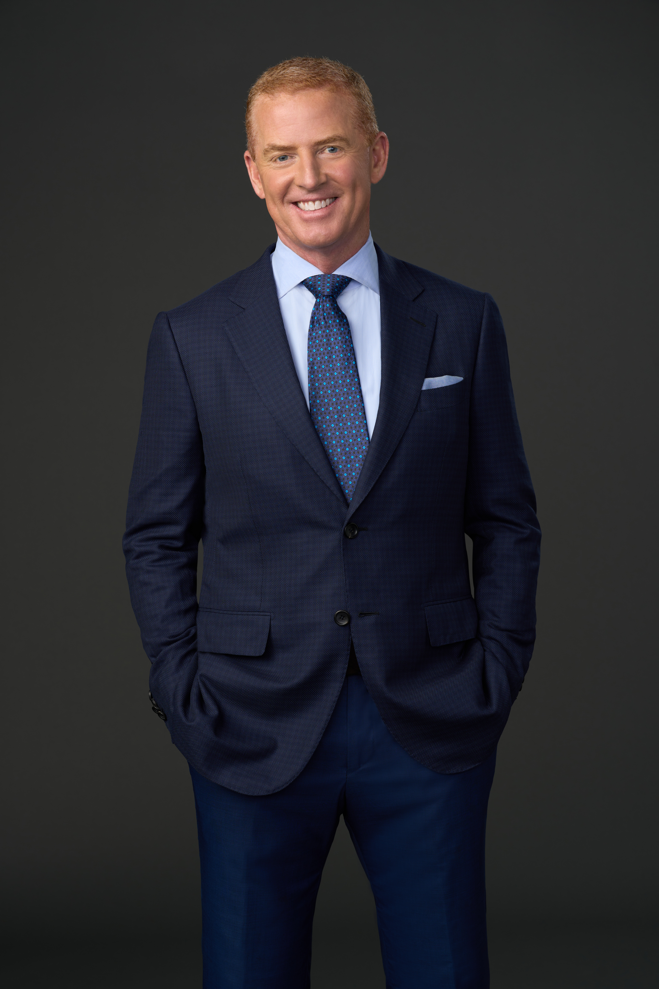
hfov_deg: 16.1
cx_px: 330
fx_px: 2334
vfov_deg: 23.9
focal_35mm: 85
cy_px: 494
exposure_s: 1/200
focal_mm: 85
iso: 100
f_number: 8
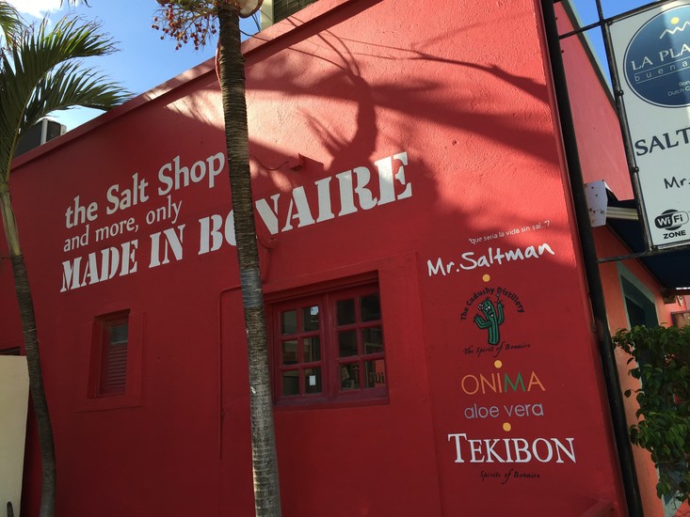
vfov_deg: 48.2
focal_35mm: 29
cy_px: 258
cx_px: 345
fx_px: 578
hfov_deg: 61.7
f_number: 2.2
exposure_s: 1/638
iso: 32
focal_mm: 4.15
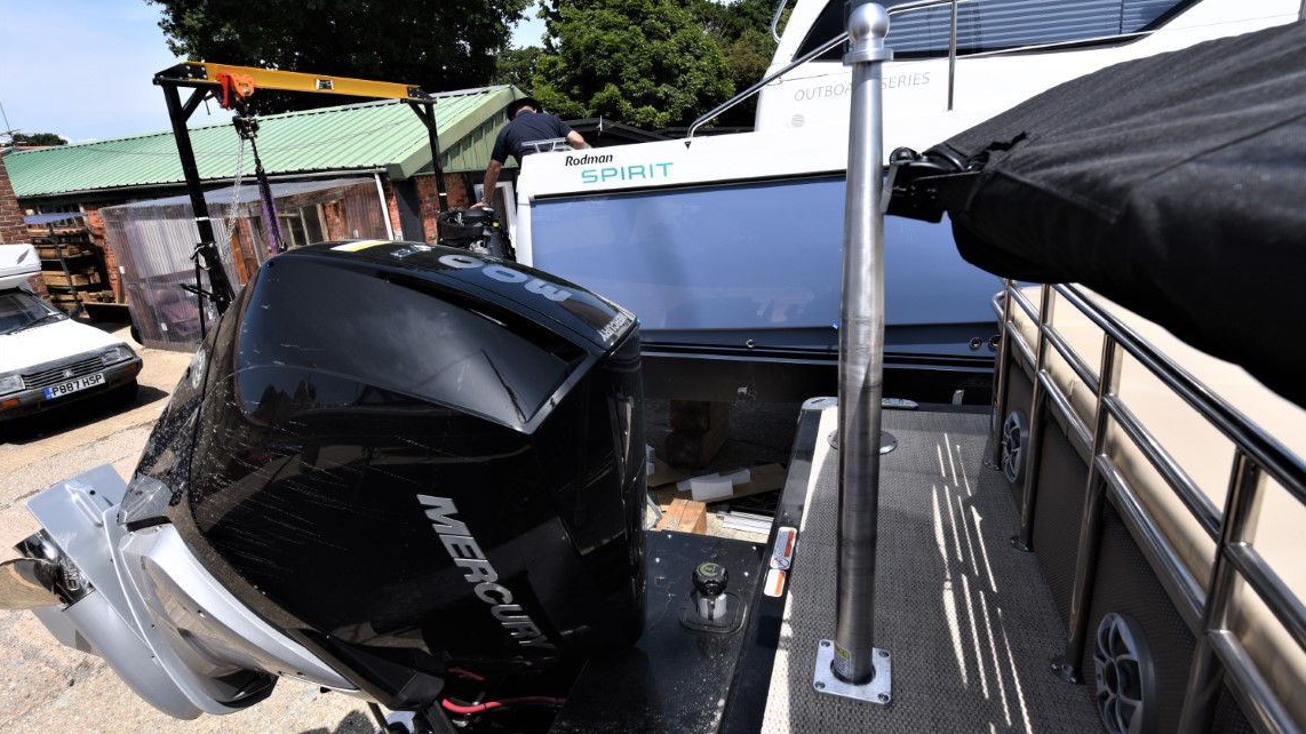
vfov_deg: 58.3
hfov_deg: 89.6
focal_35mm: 19
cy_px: 356
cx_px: 654
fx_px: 658
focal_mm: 18
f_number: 9
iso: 125
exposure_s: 1/320
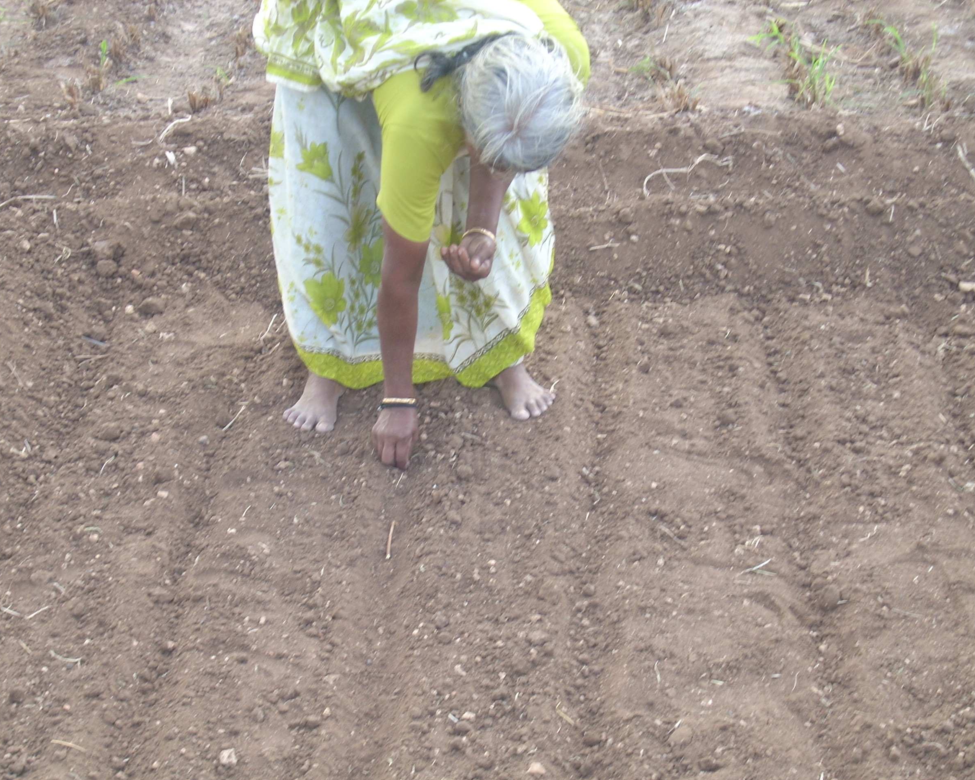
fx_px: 1962
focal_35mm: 68
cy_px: 391
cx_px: 465
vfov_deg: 22.5
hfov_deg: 27.9
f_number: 3.8
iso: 64
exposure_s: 1/60
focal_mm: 10.7
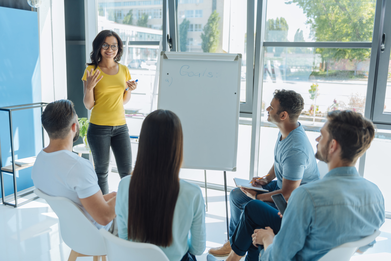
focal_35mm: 35
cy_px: 130
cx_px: 196
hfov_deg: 54.4
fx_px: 380
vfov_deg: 37.9
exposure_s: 1/160
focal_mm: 35
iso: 160
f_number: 2.8
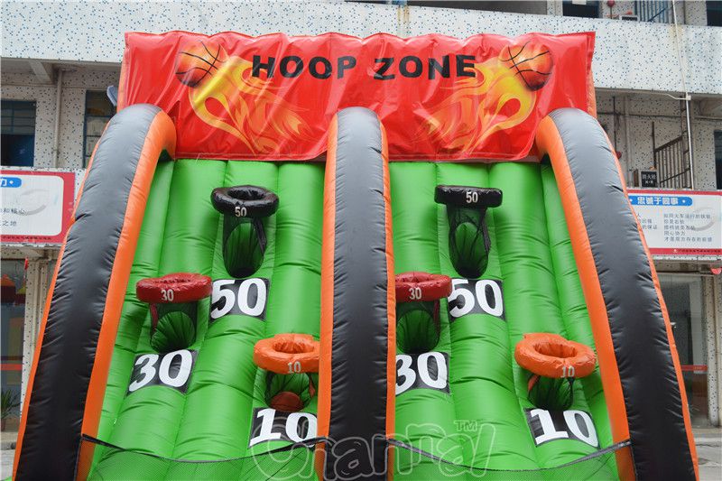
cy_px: 240
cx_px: 361
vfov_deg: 30.8
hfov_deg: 45.0
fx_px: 872
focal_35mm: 44
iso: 160
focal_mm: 29
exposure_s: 1/125
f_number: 5.6
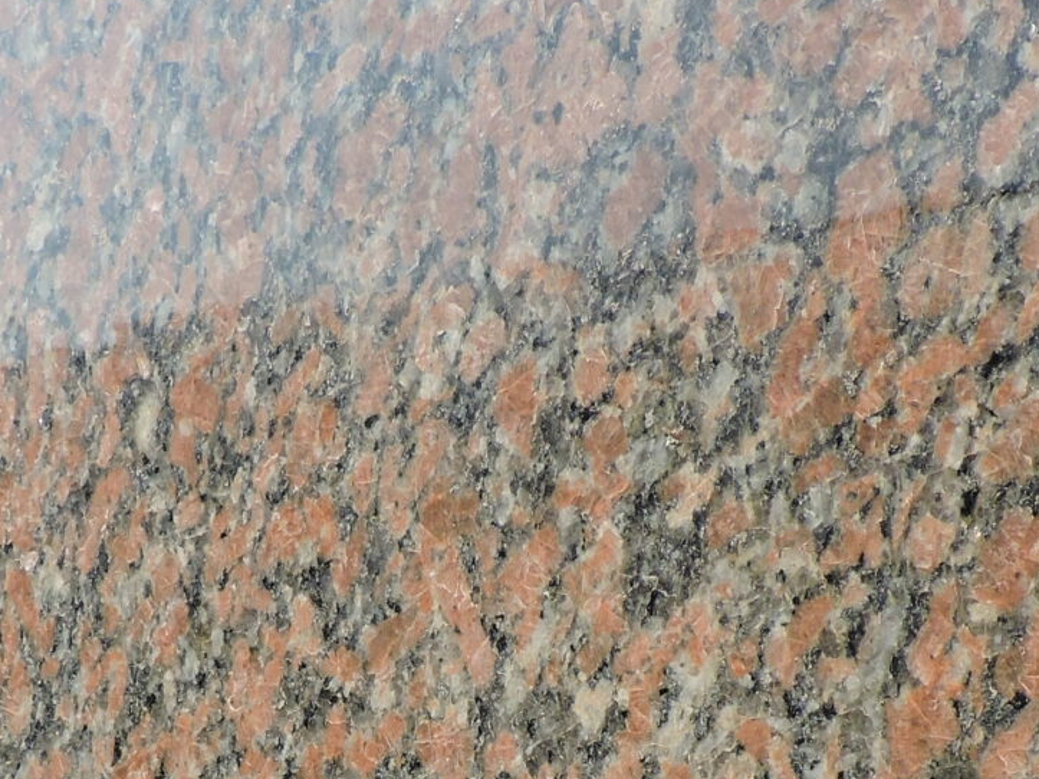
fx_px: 2551
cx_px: 391
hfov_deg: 23.0
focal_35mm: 85
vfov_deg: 17.1
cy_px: 727
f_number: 3
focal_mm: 4.3
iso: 100
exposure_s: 1/1000
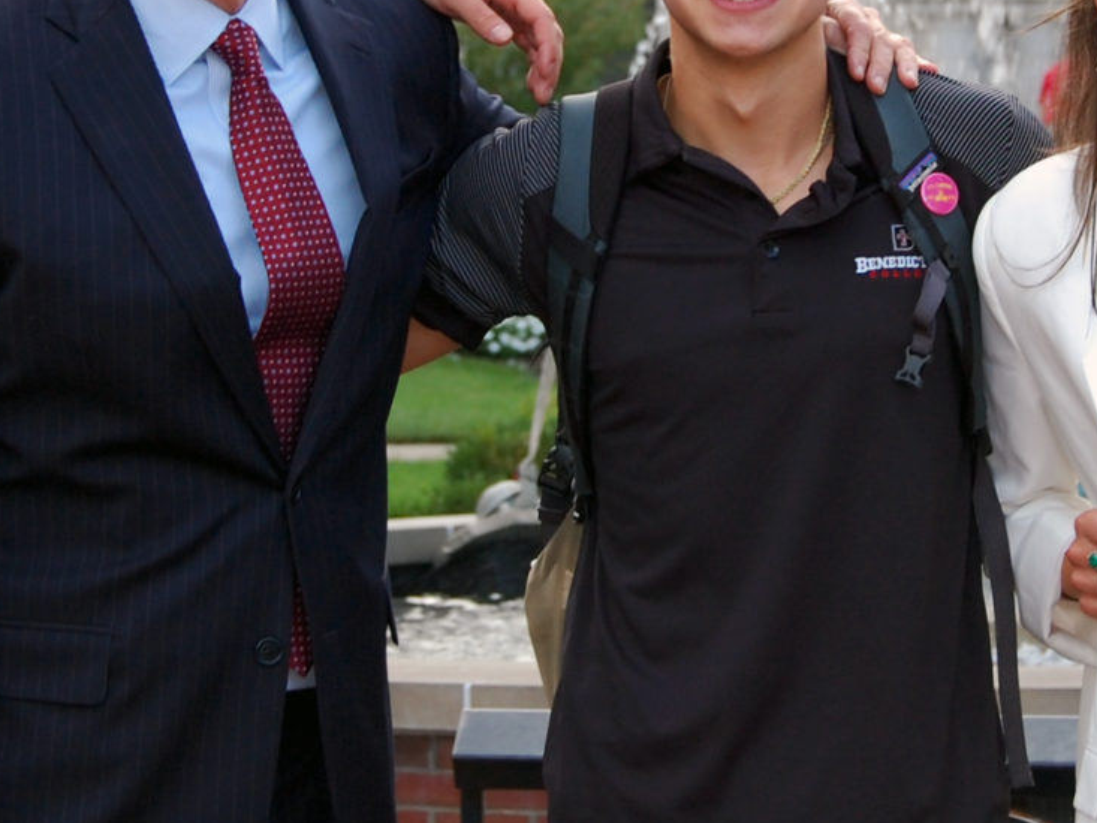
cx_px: 673
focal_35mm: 169
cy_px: 163
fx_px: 5357
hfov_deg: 11.7
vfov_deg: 8.8
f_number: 5.3
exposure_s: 1/160
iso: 400
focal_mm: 42
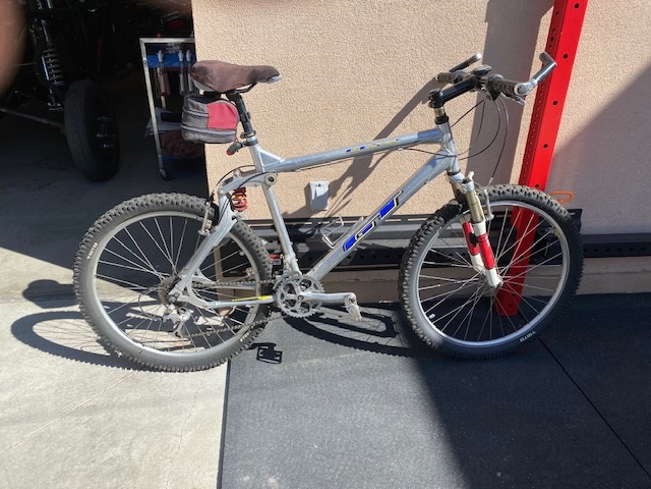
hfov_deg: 67.3
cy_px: 244
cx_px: 326
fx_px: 489
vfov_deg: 53.1
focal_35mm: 26
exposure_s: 1/1965
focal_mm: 4.25
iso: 32
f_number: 1.8
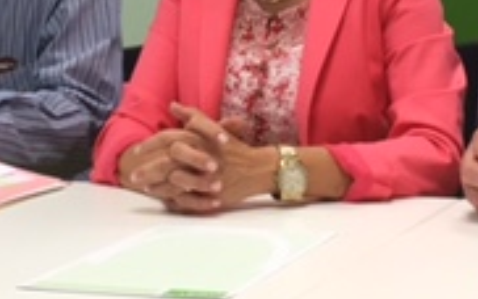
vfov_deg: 11.6
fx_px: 1408
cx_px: 289
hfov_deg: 19.2
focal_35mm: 108
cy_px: -152
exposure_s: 1/33
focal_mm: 4.15
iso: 32
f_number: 2.2
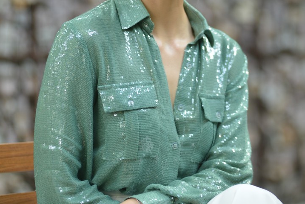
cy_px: 67
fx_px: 2042
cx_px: 152
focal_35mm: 241
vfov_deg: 5.7
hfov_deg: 8.5
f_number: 20
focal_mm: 160
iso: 250
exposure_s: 1/125
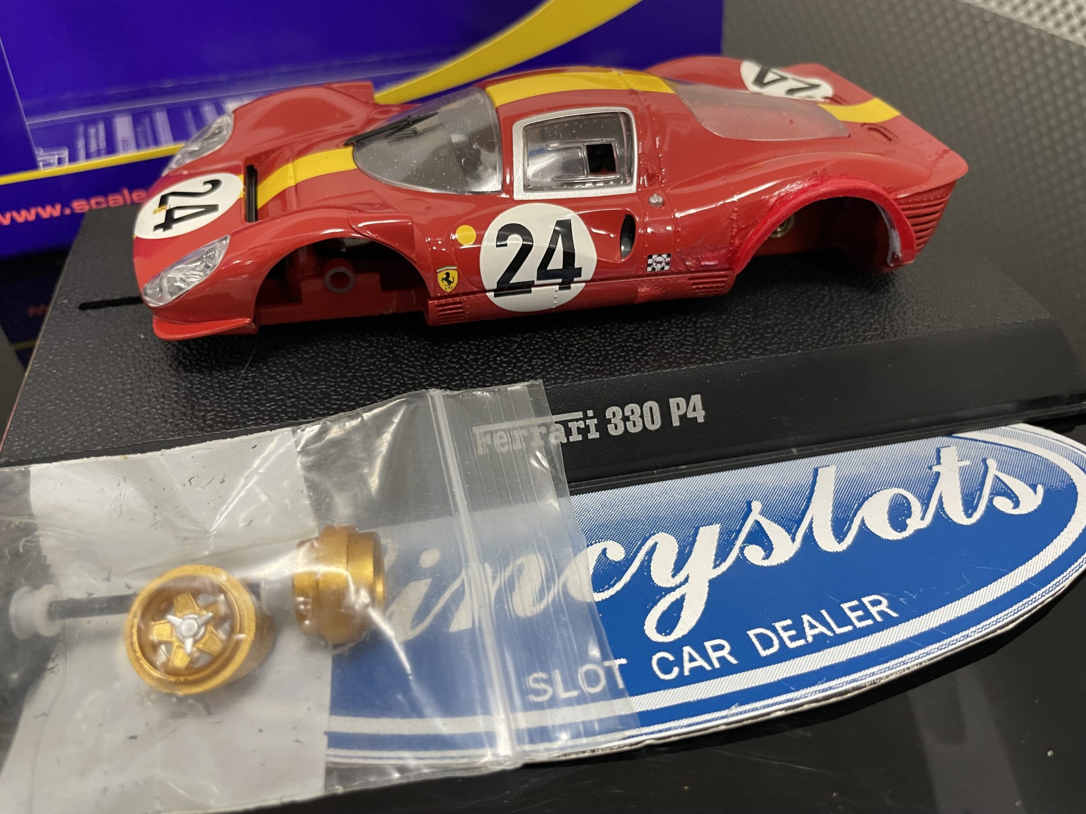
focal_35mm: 26
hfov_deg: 67.3
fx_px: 816
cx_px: 543
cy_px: 407
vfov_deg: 53.1
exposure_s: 1/58
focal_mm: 4.2
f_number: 1.6
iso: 320
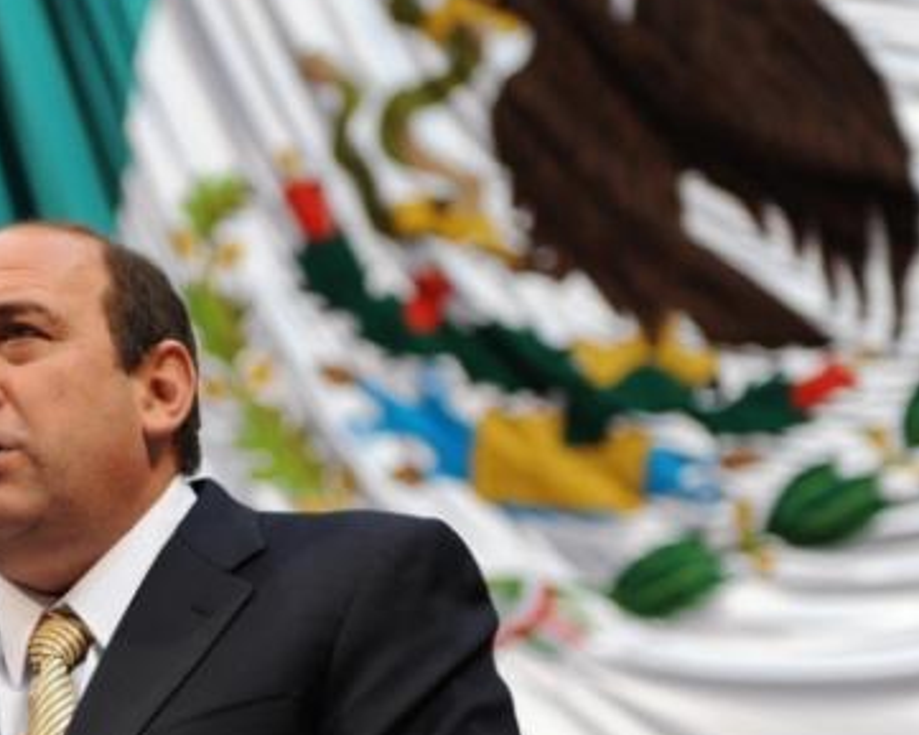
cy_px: 500
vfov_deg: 9.4
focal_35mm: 165
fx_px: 4489
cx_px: 69
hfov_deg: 11.6
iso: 1000
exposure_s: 1/160
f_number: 2.8
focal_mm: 62
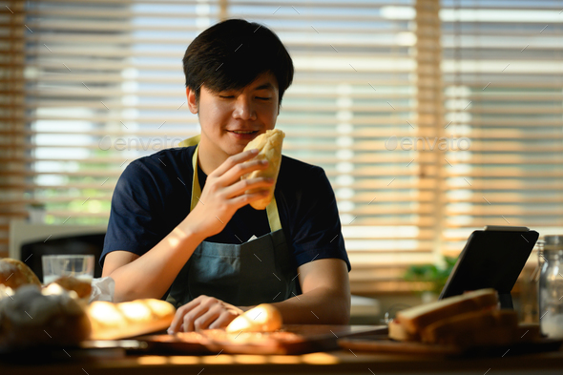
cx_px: 282
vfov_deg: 16.1
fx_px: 1329
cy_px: 188
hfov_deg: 23.9
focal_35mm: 85
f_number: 2.2
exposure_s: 1/1000
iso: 640
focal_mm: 85
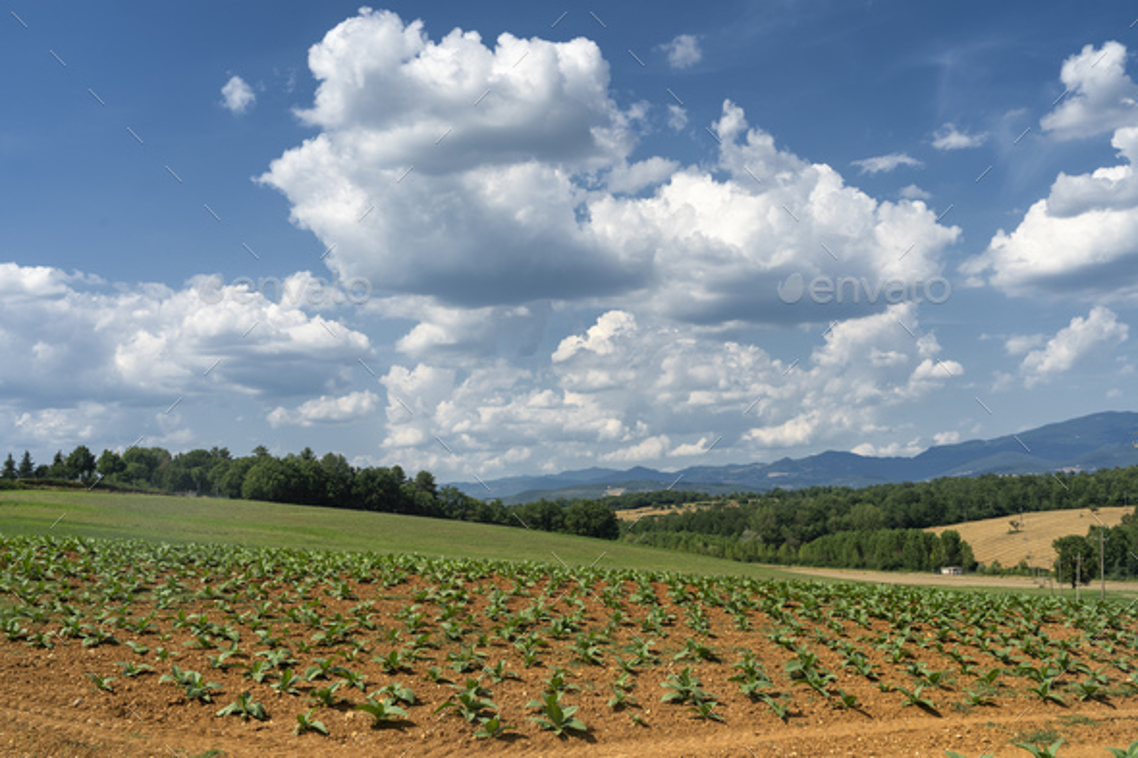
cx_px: 569
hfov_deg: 53.1
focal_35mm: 36
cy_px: 379
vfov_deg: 36.9
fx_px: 1138
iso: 100
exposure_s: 1/100
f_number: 10
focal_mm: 36
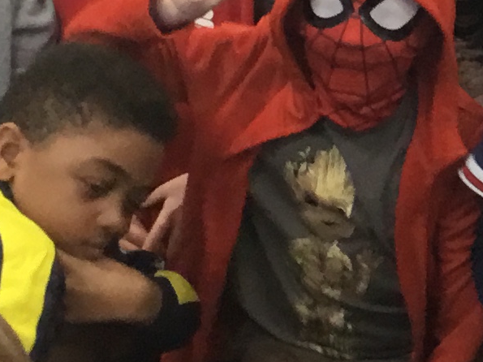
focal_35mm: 170
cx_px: 756
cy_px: 25
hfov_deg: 11.1
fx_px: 2372
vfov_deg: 8.7
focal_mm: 3.3
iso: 125
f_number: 2.4
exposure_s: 1/33
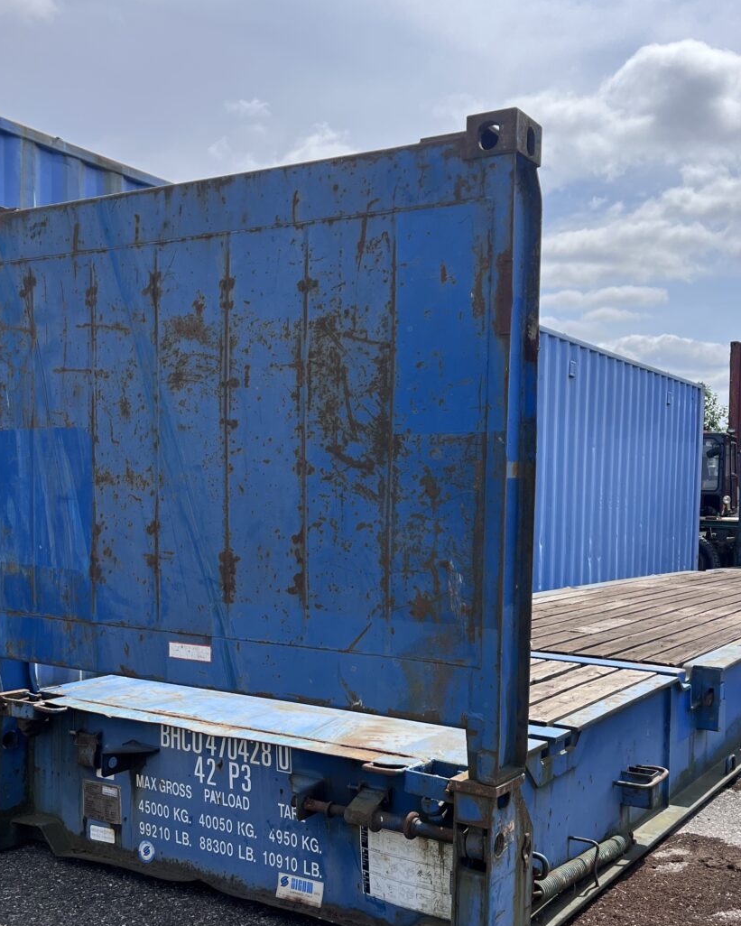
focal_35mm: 38
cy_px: 547
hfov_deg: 39.0
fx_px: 1042
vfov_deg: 47.7
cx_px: 439
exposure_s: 1/6579
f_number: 1.5
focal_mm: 5.7
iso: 50
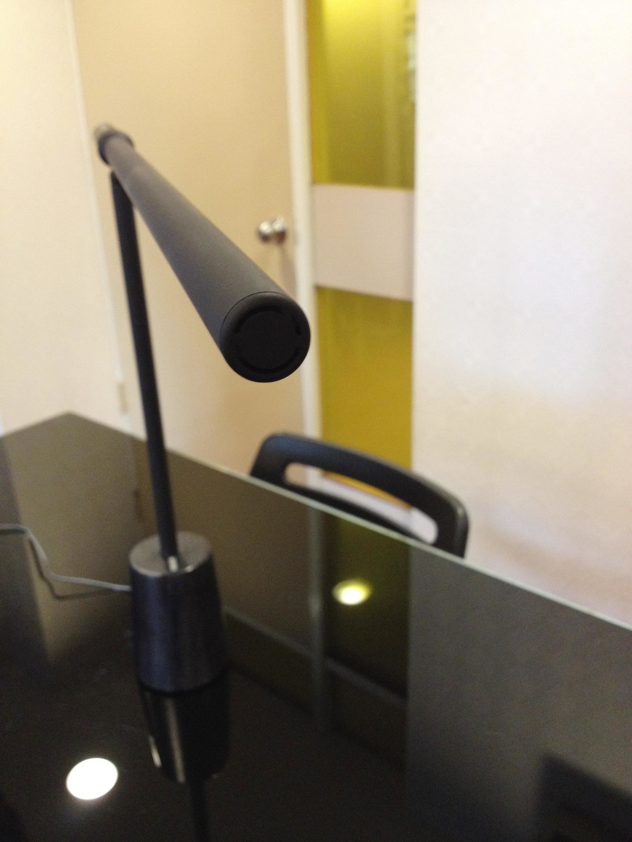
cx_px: 316
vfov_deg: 52.6
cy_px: 421
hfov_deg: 40.7
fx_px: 852
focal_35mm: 35
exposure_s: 1/20
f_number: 2.4
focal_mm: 4.28
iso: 250
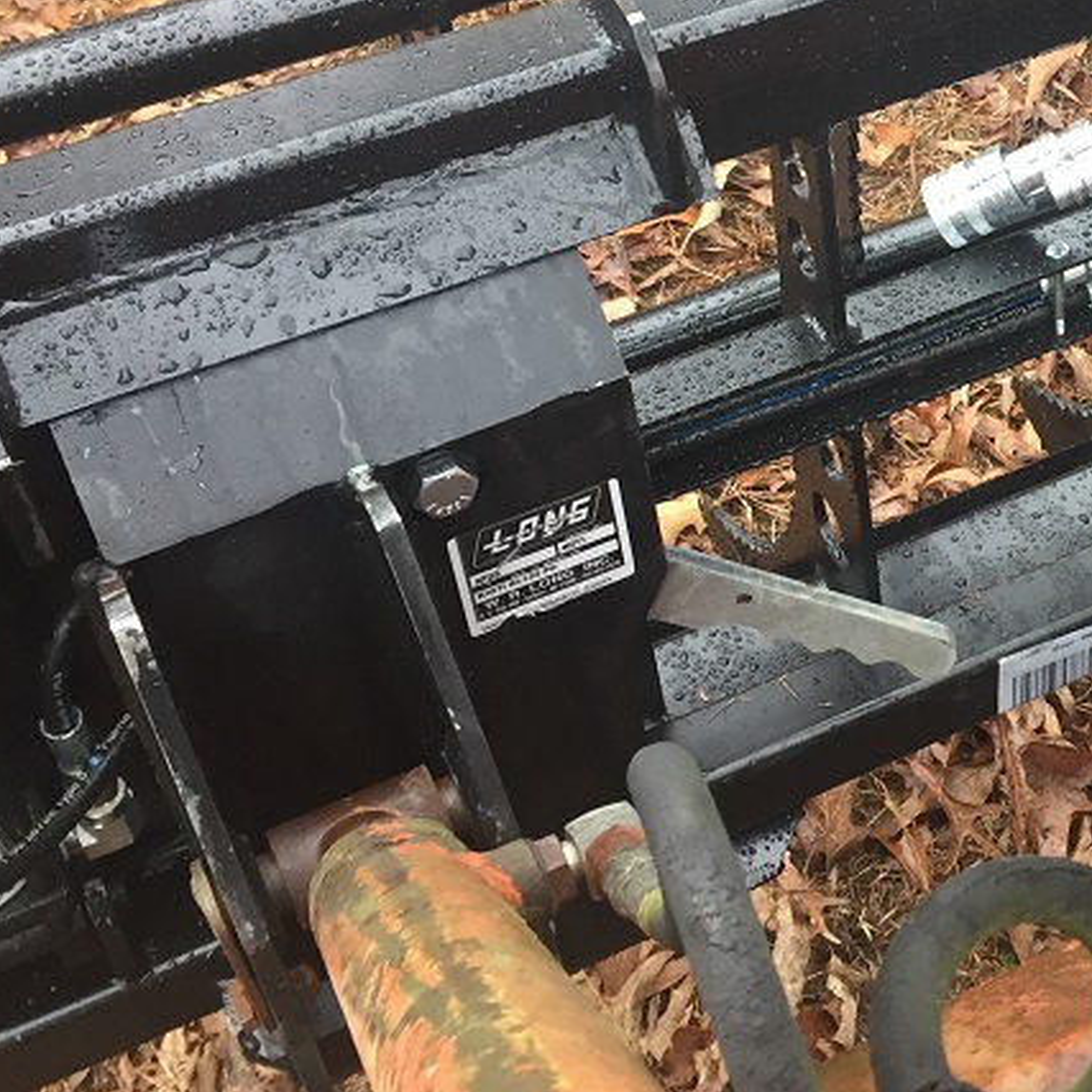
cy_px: 349
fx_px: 2356
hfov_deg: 24.5
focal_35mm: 66
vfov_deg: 25.9
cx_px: 1171
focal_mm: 4.15
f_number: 2.2
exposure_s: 1/30
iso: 32
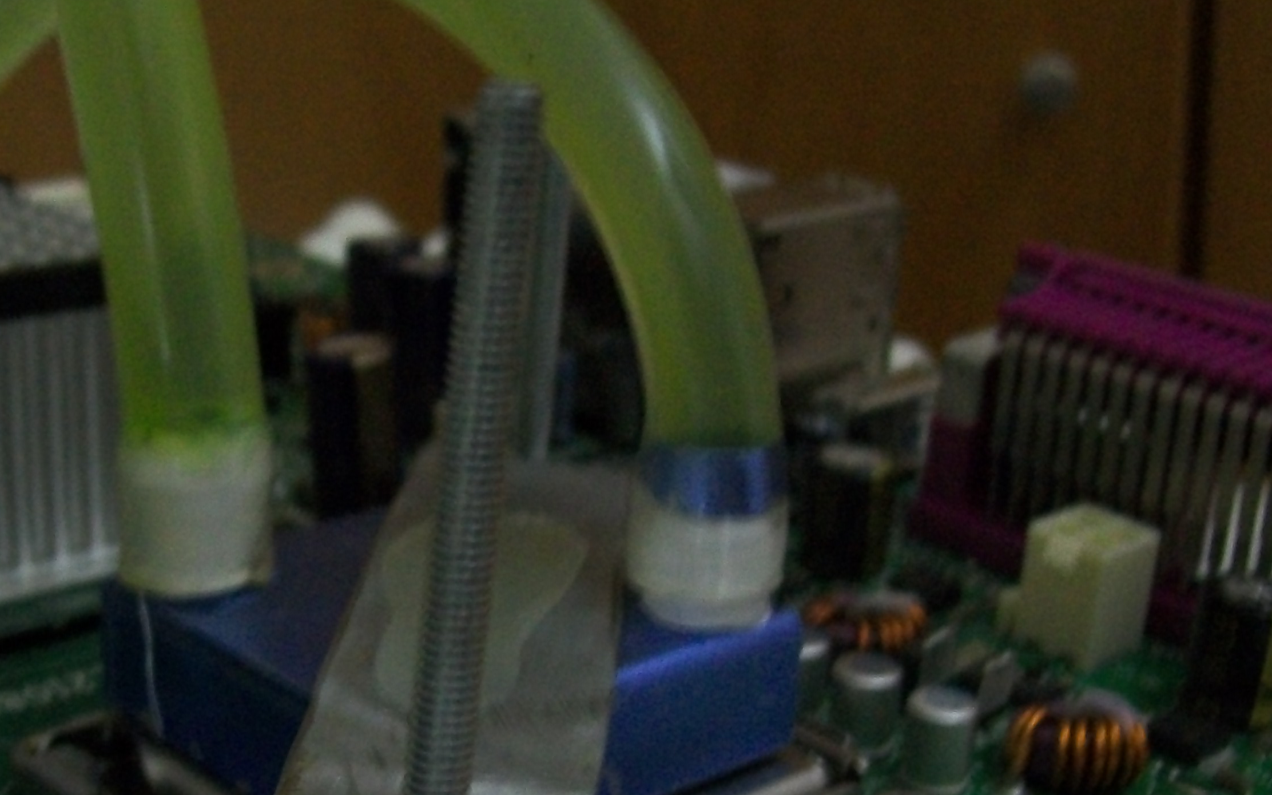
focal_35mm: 56
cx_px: 419
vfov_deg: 22.9
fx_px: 1941
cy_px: 596
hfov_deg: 35.9
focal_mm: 6
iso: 240
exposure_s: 1/8
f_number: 2.7
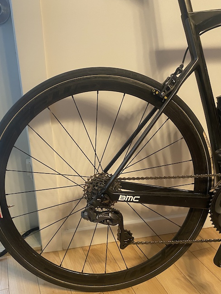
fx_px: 272
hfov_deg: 44.0
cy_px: 171
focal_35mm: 32
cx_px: 92
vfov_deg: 56.5
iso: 320
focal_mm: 4.25
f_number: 1.8
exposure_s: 1/60
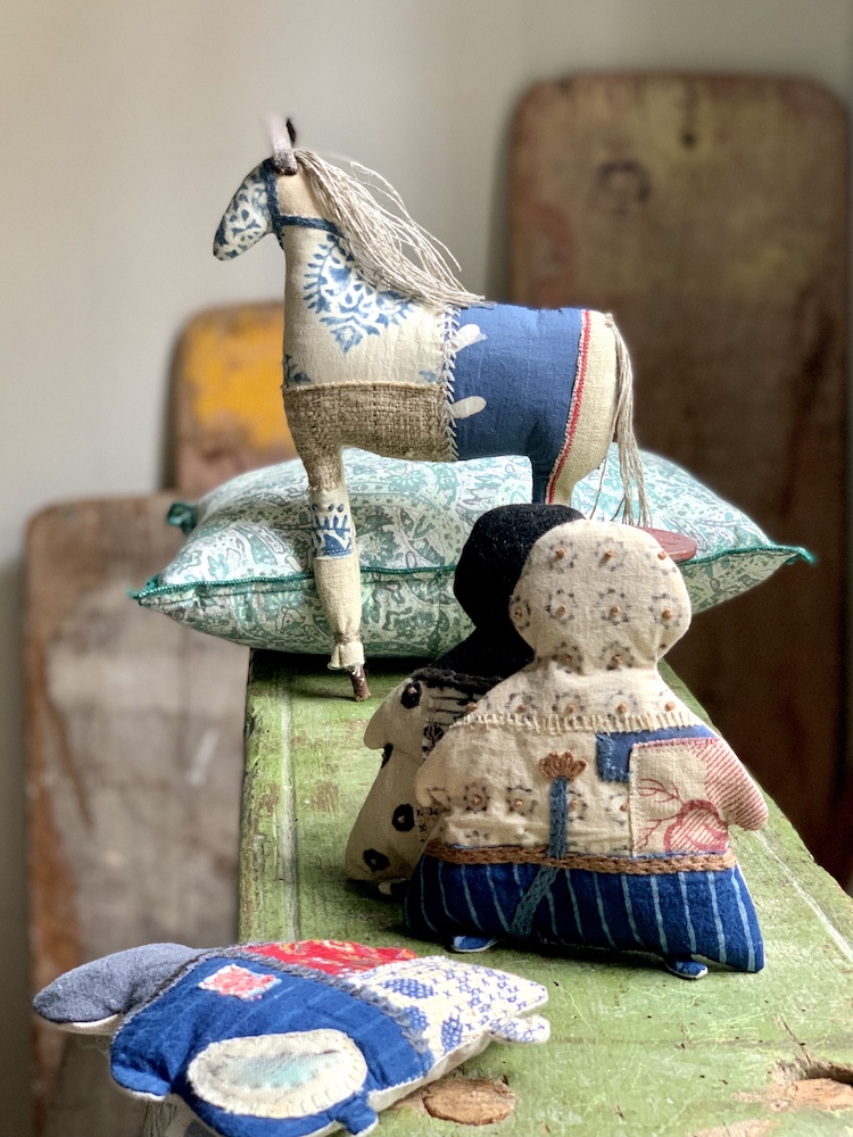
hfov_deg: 28.0
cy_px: 568
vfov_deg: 36.8
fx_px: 1708
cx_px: 426
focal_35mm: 52
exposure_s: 1/60
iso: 250
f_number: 2.4
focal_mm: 6
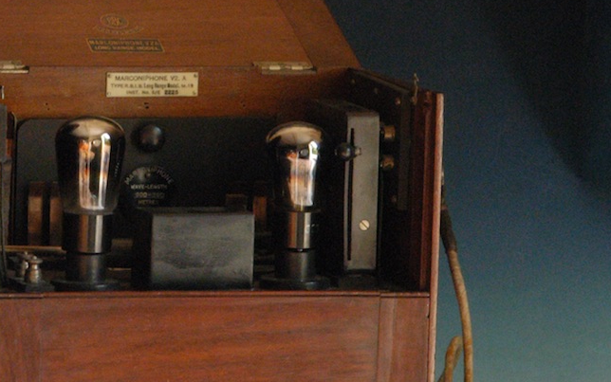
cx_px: -41
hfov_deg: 6.9
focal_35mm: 302
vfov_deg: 4.3
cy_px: 66
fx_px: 5034
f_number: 22
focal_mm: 85
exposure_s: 1/30
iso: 1600
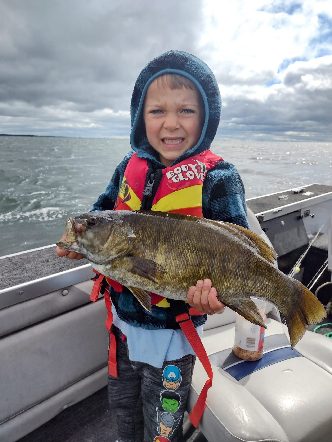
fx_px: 345
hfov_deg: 51.4
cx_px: 166
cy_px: 221
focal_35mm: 27
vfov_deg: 65.3
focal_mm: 4.71
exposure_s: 1/1882
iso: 100
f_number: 1.7
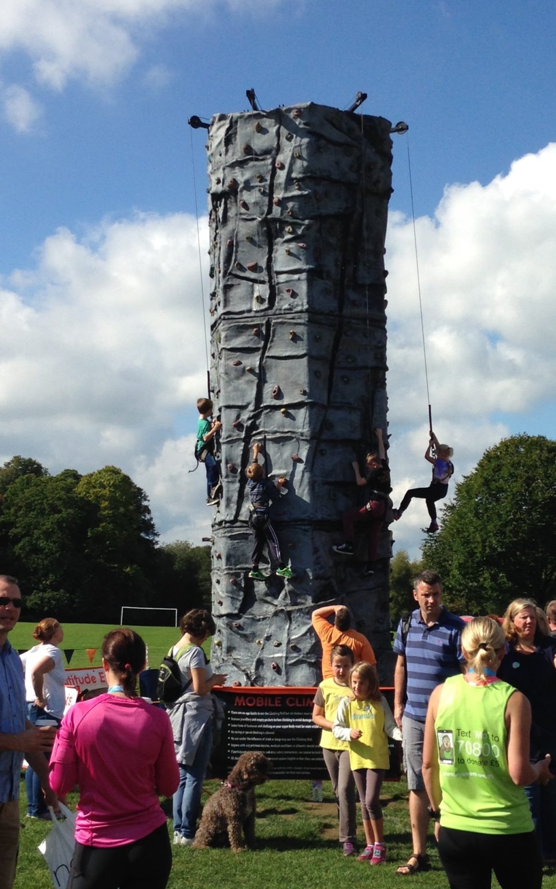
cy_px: 462
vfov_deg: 34.5
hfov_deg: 22.0
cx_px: 289
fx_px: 1430
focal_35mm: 59
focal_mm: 4.12
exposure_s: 1/2088
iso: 50
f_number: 2.4
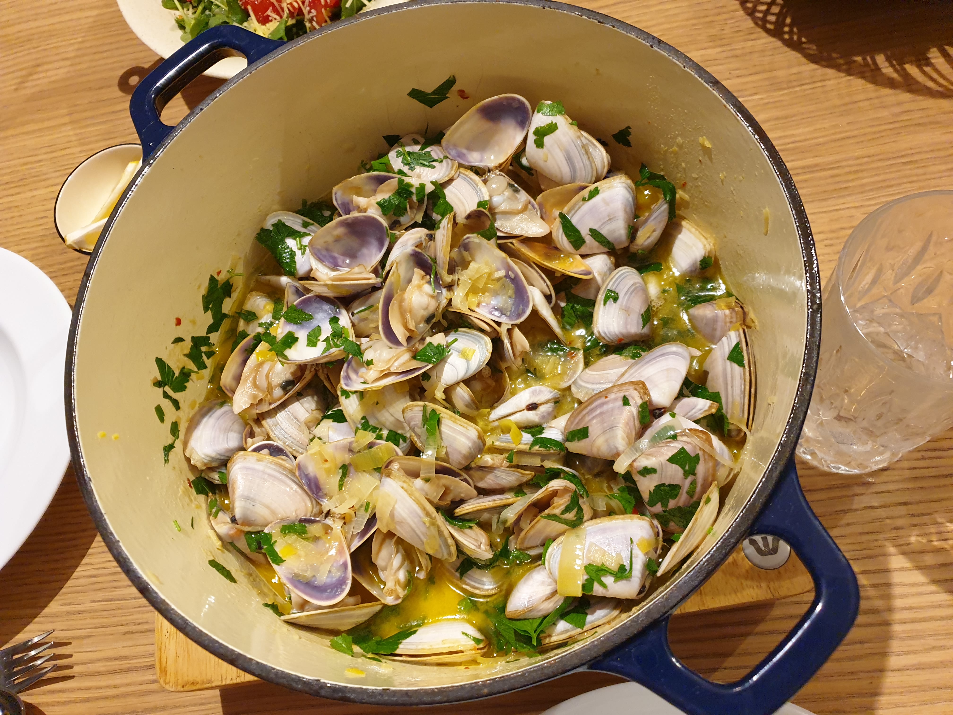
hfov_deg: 67.3
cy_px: 358
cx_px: 476
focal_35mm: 26
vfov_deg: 53.1
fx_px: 716
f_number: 1.5
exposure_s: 1/25
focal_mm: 4.3
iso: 320
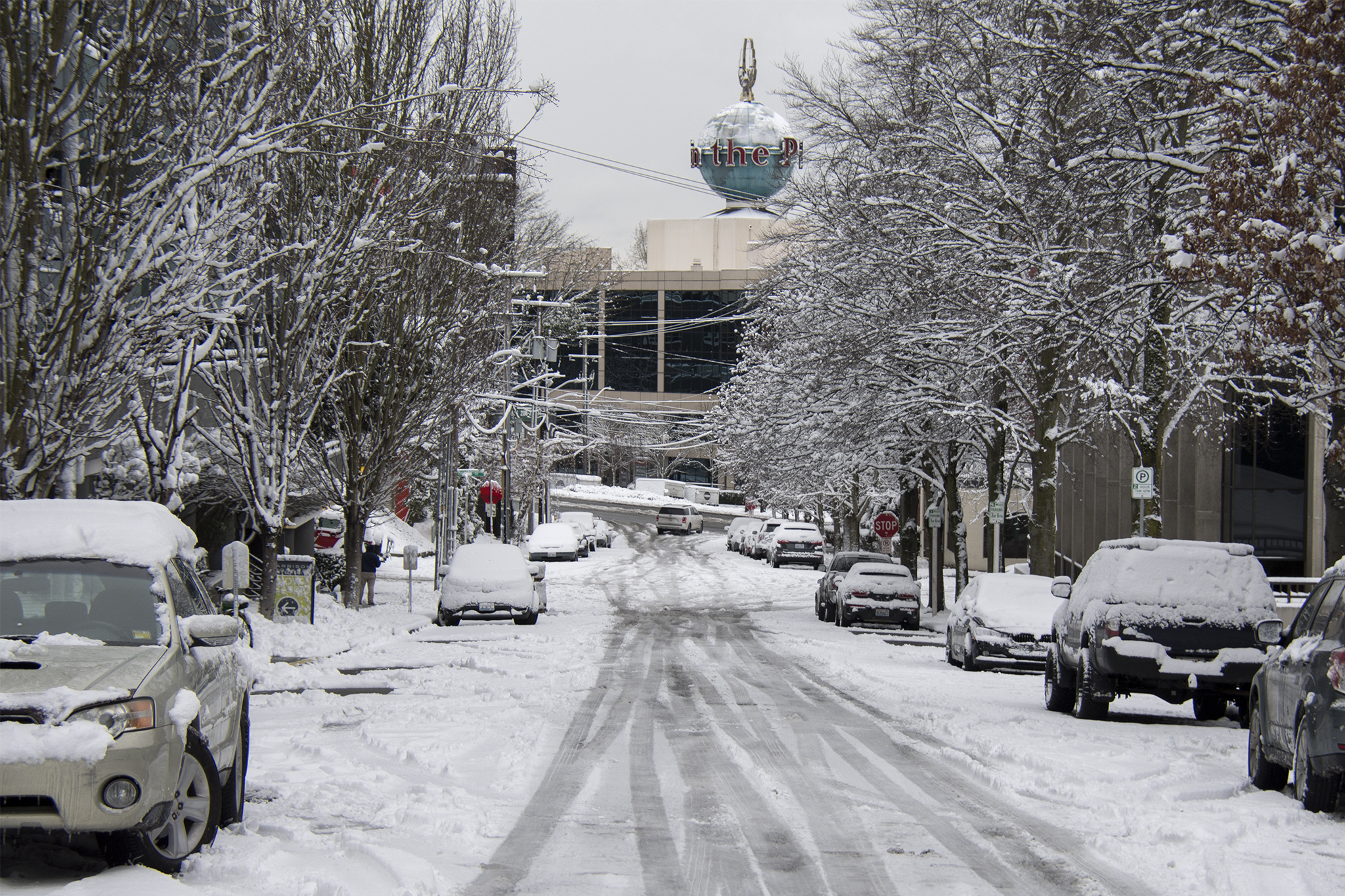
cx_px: 672
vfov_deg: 16.3
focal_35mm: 84
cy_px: 448
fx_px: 3138
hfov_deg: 24.2
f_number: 5.3
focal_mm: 56
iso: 100
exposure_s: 1/250
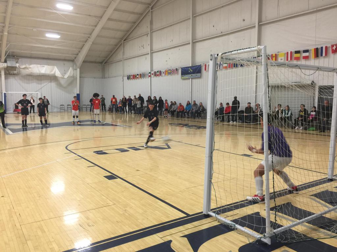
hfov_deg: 61.7
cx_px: 168
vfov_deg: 48.2
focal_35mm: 29
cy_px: 126
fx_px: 282
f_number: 2.2
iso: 50
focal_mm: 4.15
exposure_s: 1/15
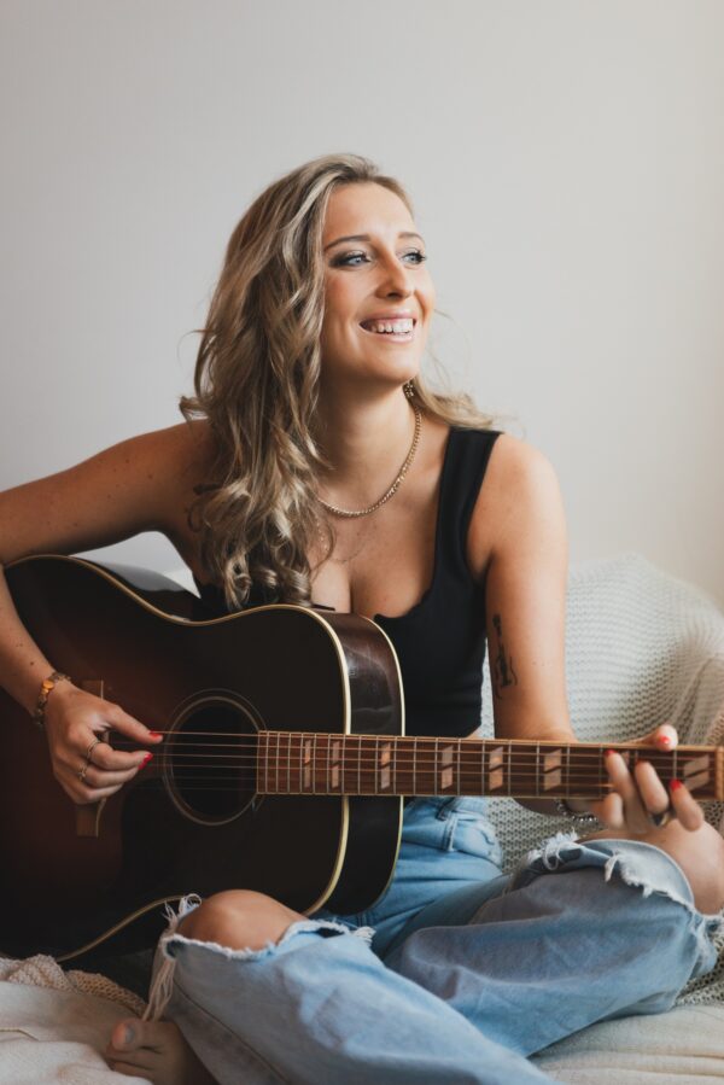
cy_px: 542
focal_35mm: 70
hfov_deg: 19.5
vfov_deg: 28.8
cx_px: 362
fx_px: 2110
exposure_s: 1/320
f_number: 2.8
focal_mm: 70
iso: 1250
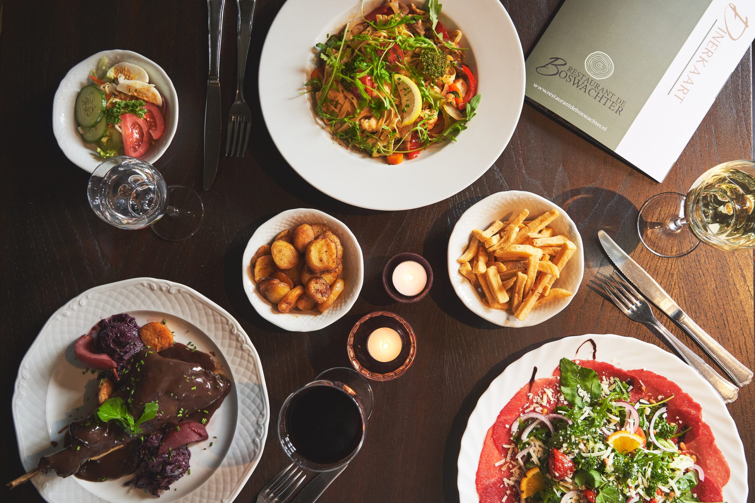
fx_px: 755
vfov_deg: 36.9
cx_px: 378
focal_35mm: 36
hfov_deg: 53.1
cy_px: 252
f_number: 7.1
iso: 800
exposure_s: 1/20
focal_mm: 36
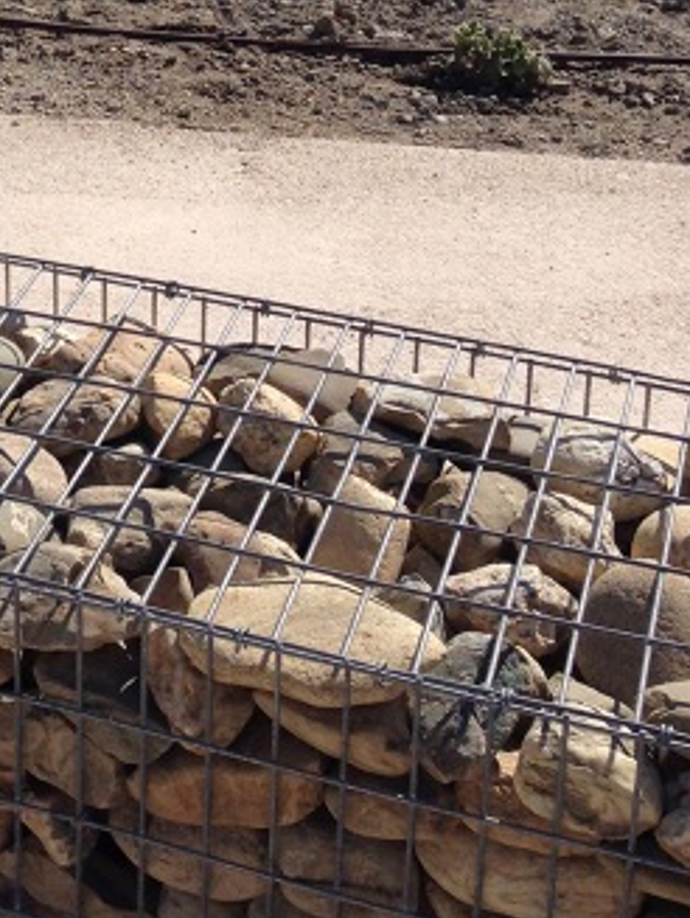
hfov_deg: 15.9
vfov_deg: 20.4
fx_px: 2387
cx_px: -93
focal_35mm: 90
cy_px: -184
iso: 50
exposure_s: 1/2358
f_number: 2.4
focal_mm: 4.12
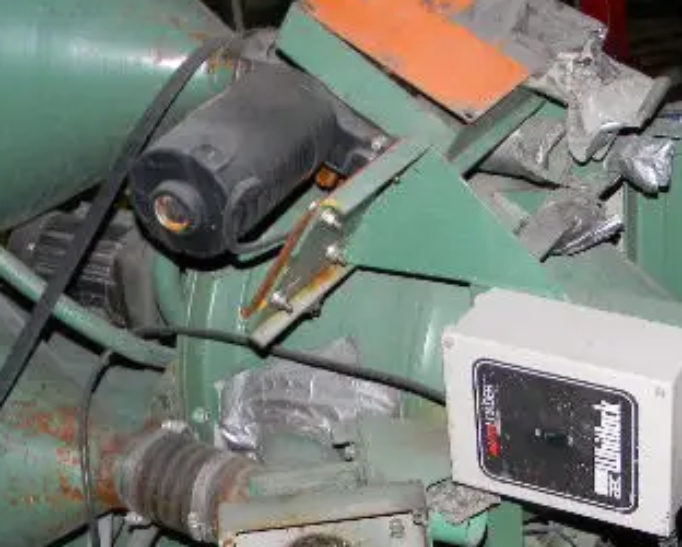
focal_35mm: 72
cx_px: 686
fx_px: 1454
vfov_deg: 21.0
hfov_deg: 25.1
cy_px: 442
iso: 200
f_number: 3.7
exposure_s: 1/30
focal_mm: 6.4
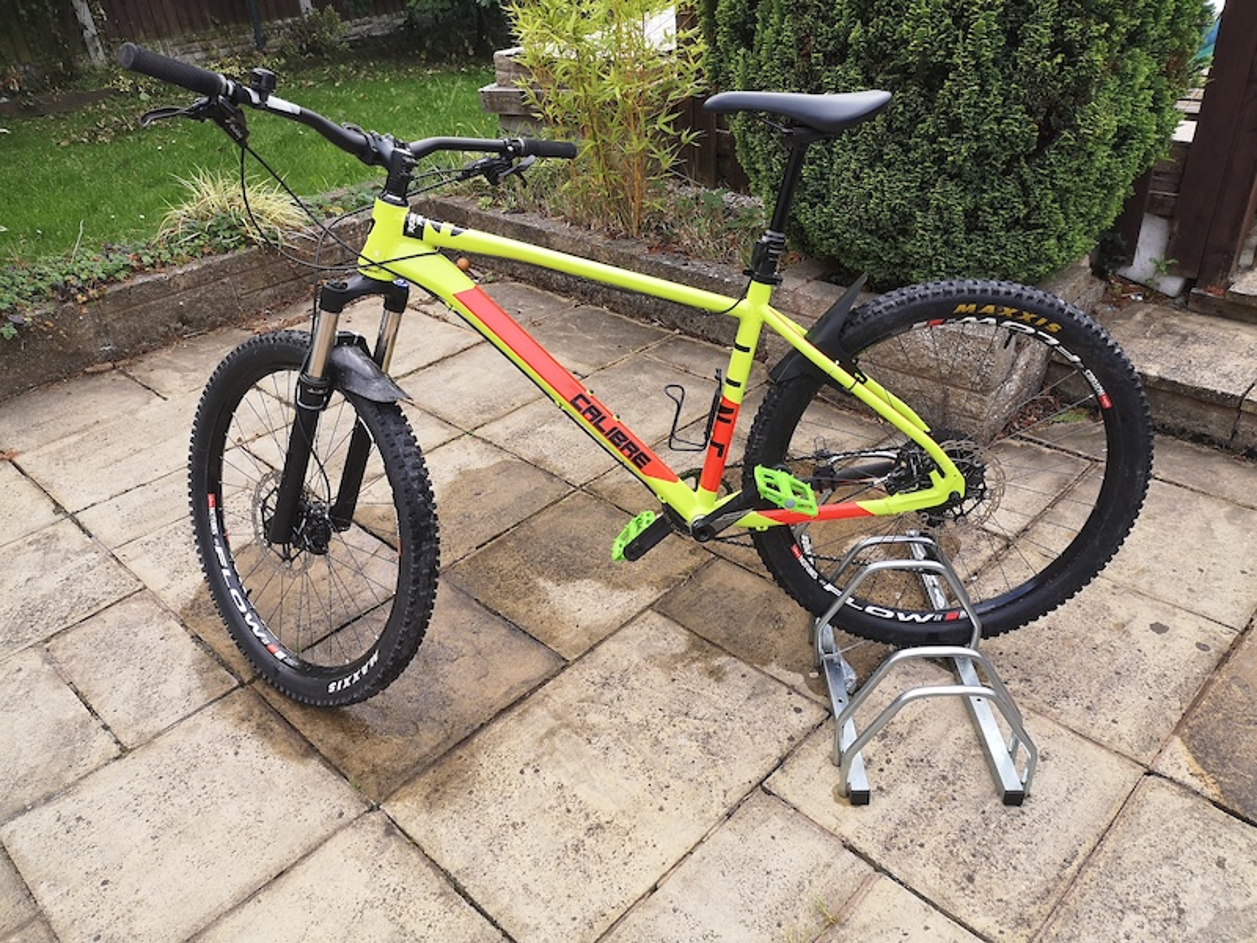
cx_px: 628
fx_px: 980
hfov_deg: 65.3
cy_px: 472
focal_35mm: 27
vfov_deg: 51.4
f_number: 1.8
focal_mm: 3.95
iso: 50
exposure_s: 1/402
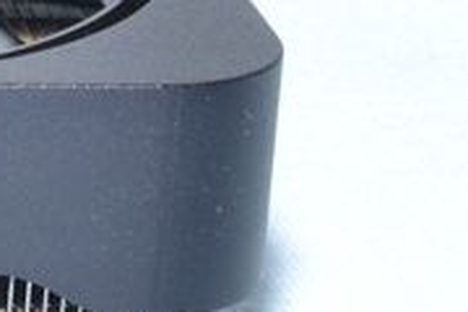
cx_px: -803
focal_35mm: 350
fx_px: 4554
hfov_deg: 5.6
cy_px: 226
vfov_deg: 3.9
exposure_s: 1/80
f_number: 14
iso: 400
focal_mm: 35
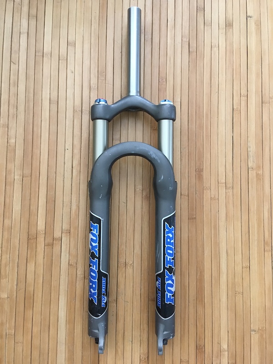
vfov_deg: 61.7
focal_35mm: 29
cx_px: 136
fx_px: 305
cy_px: 182
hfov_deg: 48.2
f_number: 2.2
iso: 200
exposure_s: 1/30
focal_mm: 4.15
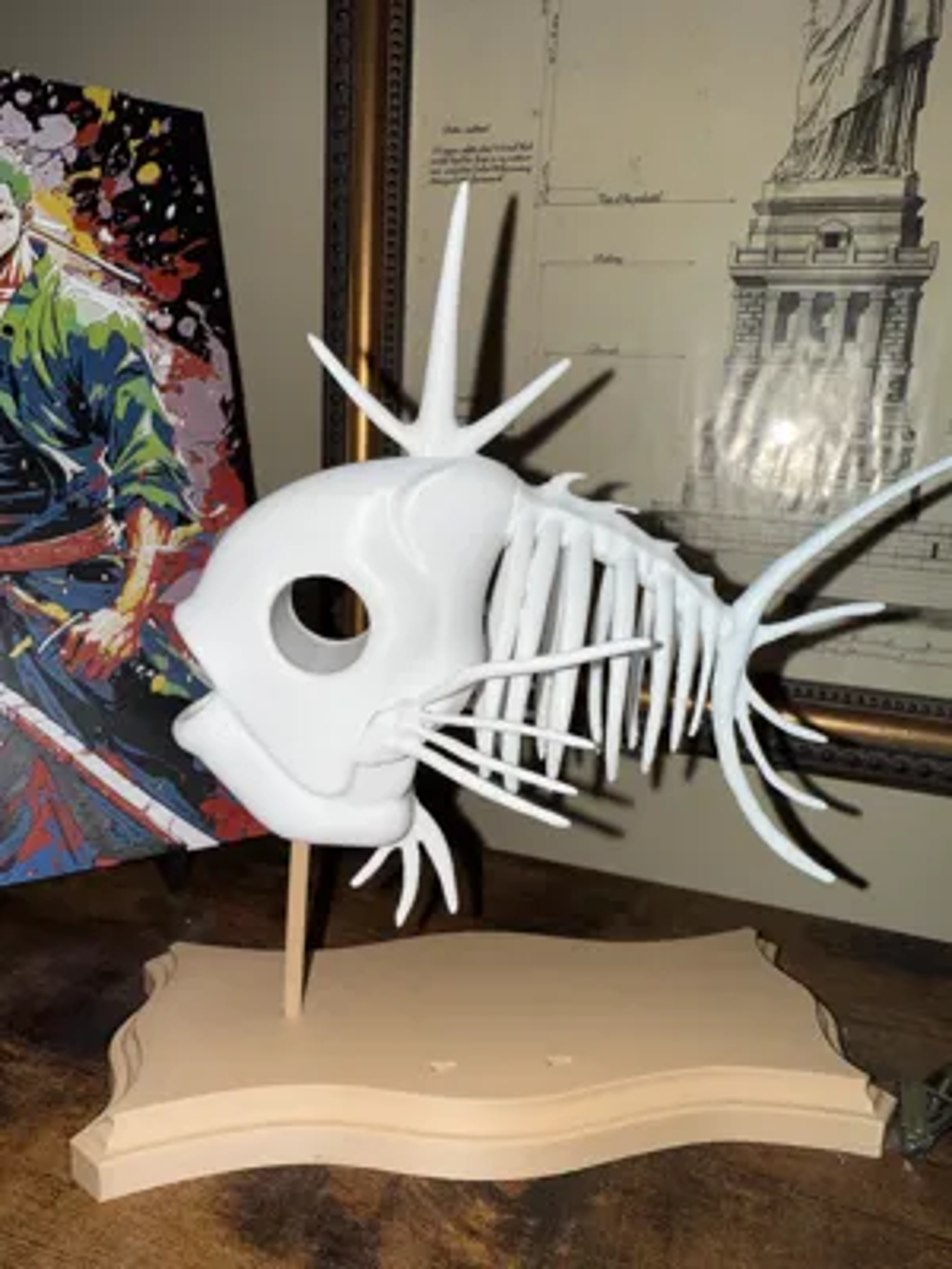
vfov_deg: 69.4
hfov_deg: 54.9
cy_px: 634
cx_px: 476
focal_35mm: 25
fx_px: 917
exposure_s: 1/122
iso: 20
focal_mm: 2.22
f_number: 2.2
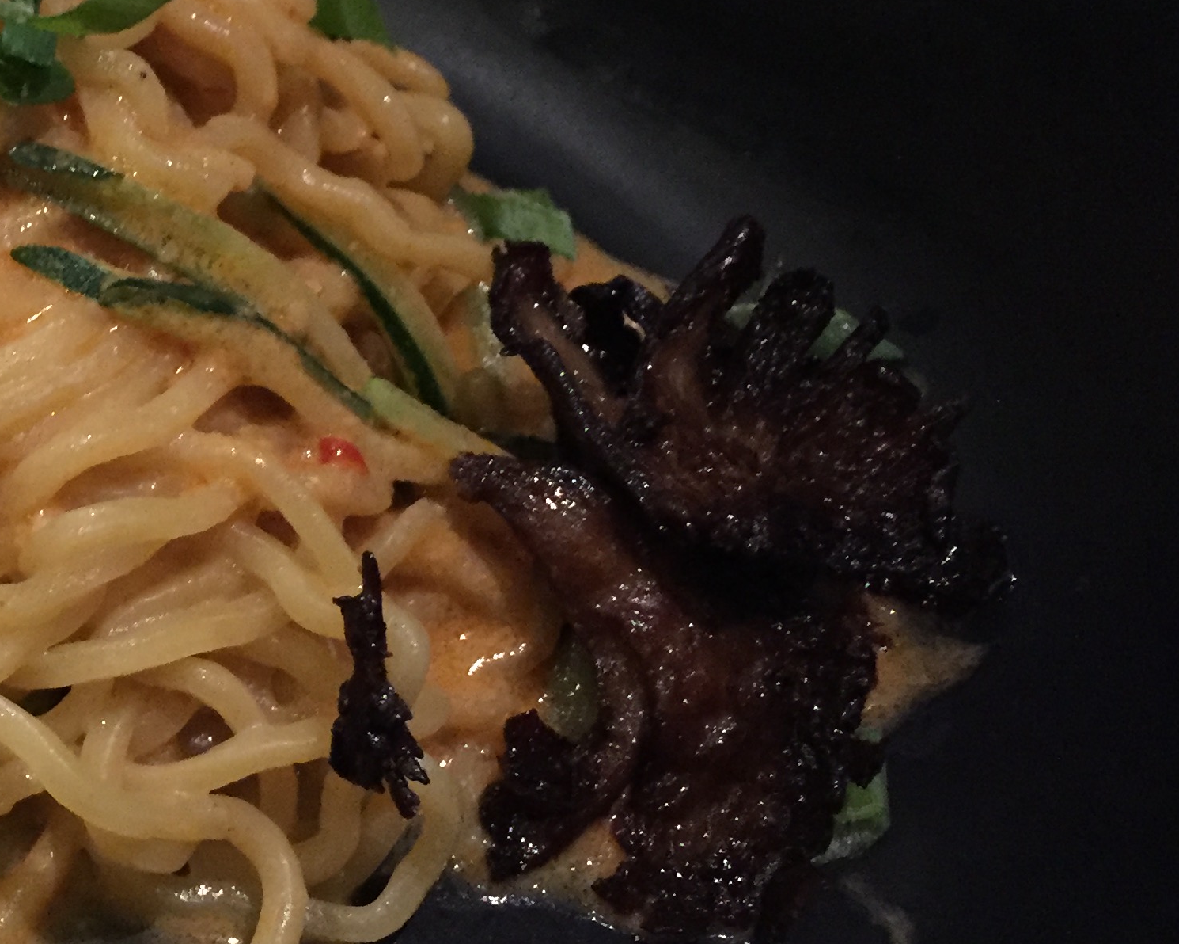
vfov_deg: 24.6
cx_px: -86
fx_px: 2163
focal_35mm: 62
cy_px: 432
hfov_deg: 28.0
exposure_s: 1/15
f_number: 2.2
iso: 500
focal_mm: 4.15
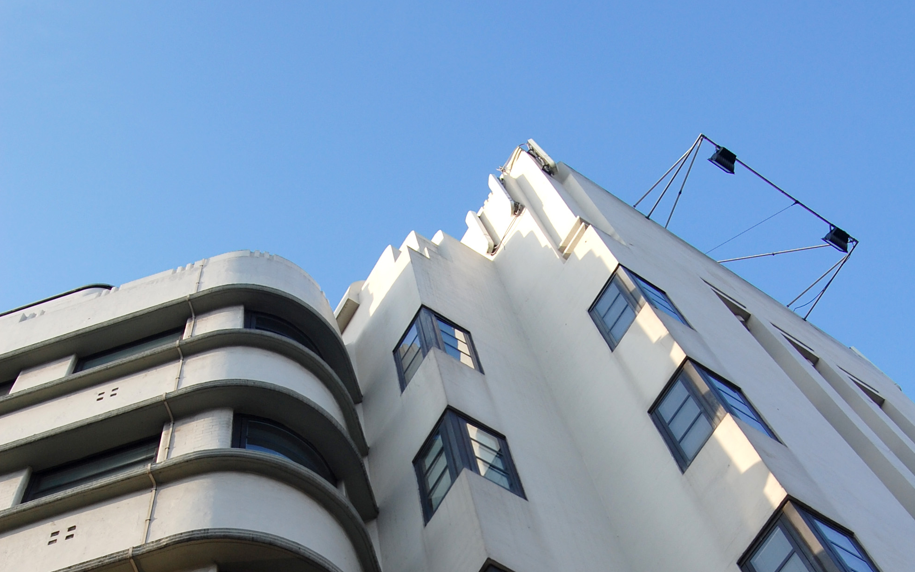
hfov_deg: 37.7
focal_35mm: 54
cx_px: 464
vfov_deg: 22.8
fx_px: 1341
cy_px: 617
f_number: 6.3
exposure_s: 1/160
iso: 200
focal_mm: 23
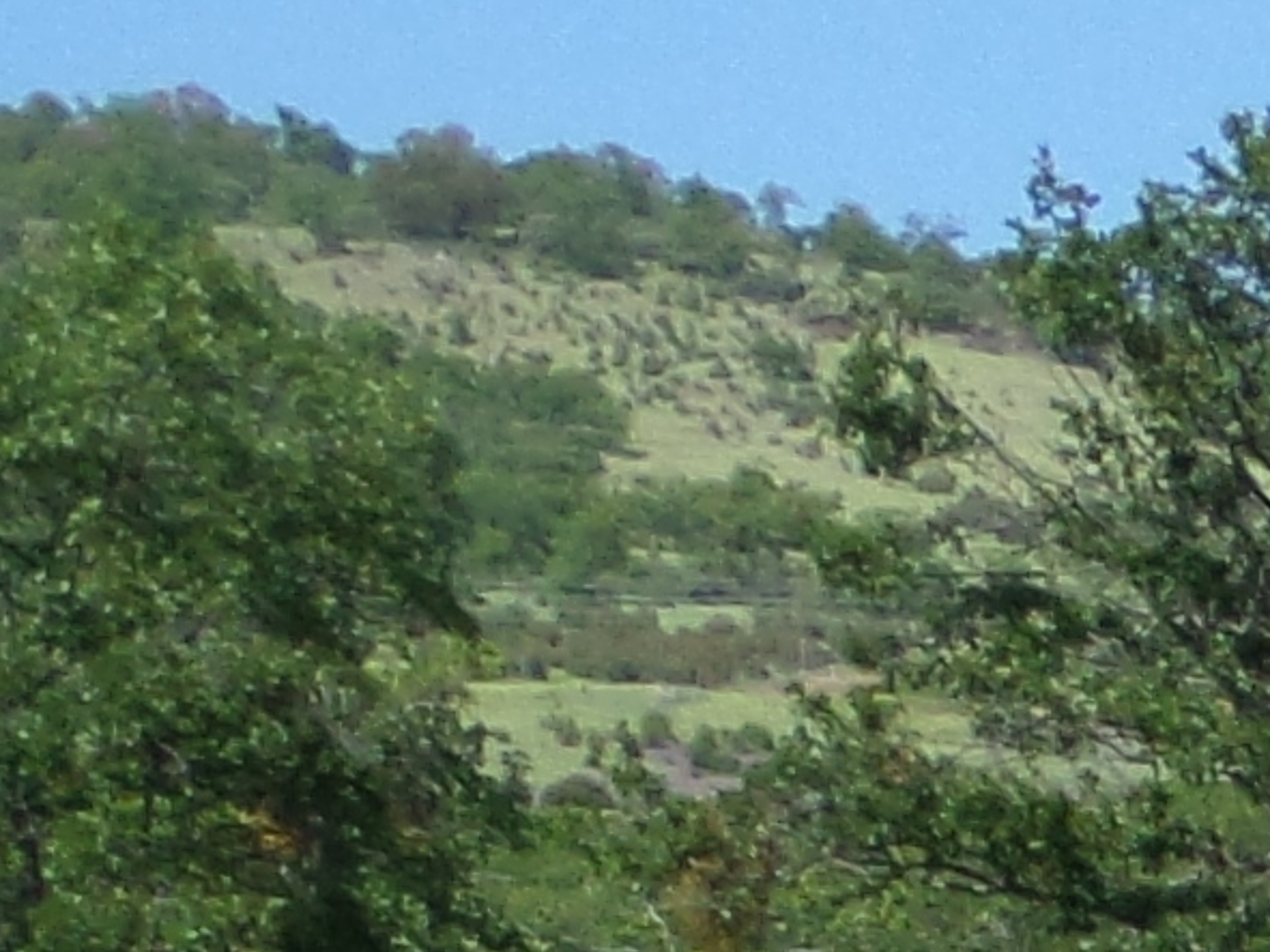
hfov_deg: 7.0
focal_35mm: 234
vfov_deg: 5.7
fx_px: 8583
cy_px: 3453
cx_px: 4545
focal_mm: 5.3
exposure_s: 1/500
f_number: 3.9
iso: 80
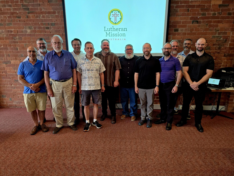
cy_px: 88
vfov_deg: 58.9
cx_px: 117
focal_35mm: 23
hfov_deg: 73.9
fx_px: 155
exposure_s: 1/100
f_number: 1.7
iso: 400
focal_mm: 6.3
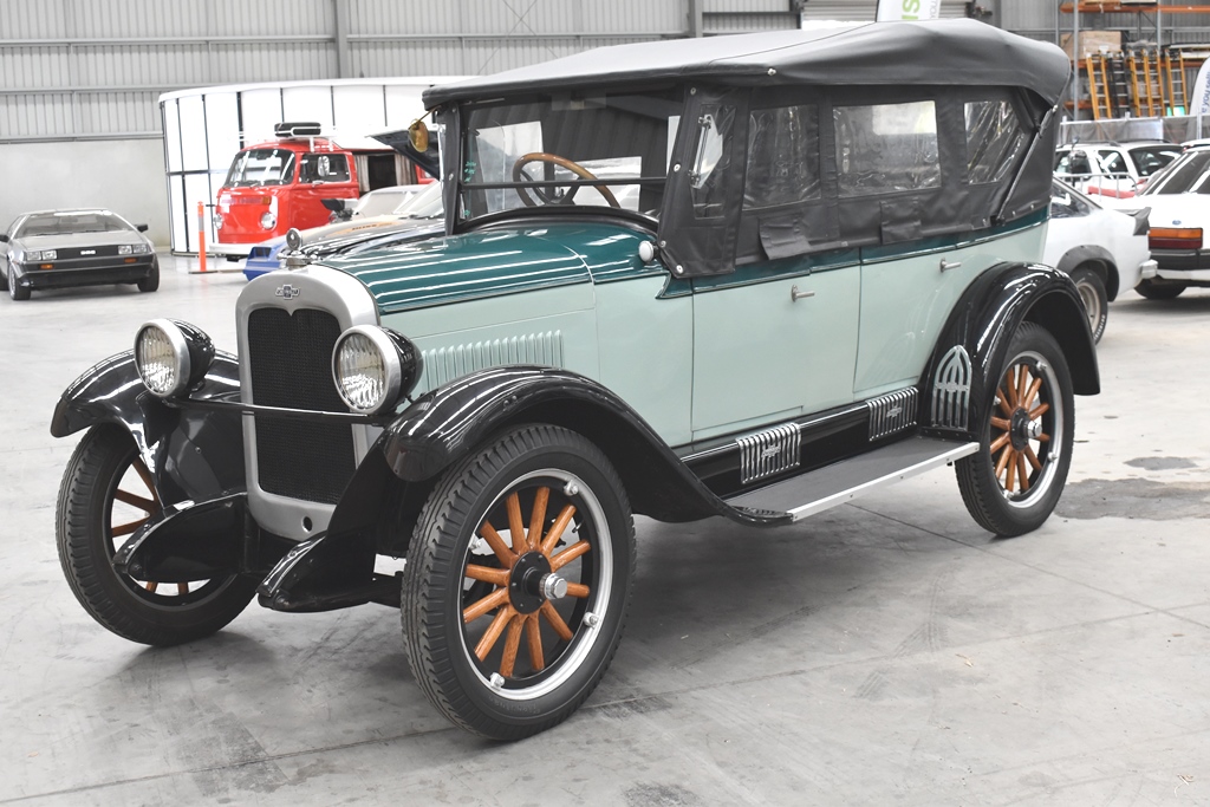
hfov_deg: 41.1
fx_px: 1613
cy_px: 404
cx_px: 605
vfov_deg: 28.1
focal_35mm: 48
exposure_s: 1/160
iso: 1600
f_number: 6.3
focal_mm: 32
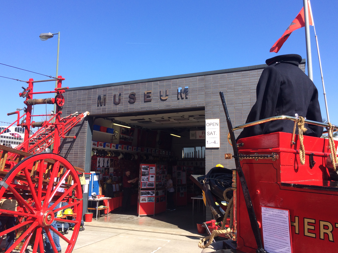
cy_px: 122
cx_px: 171
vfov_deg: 46.8
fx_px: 293
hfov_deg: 60.0
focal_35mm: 30
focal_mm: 4.15
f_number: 2.2
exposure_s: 1/1026
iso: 32
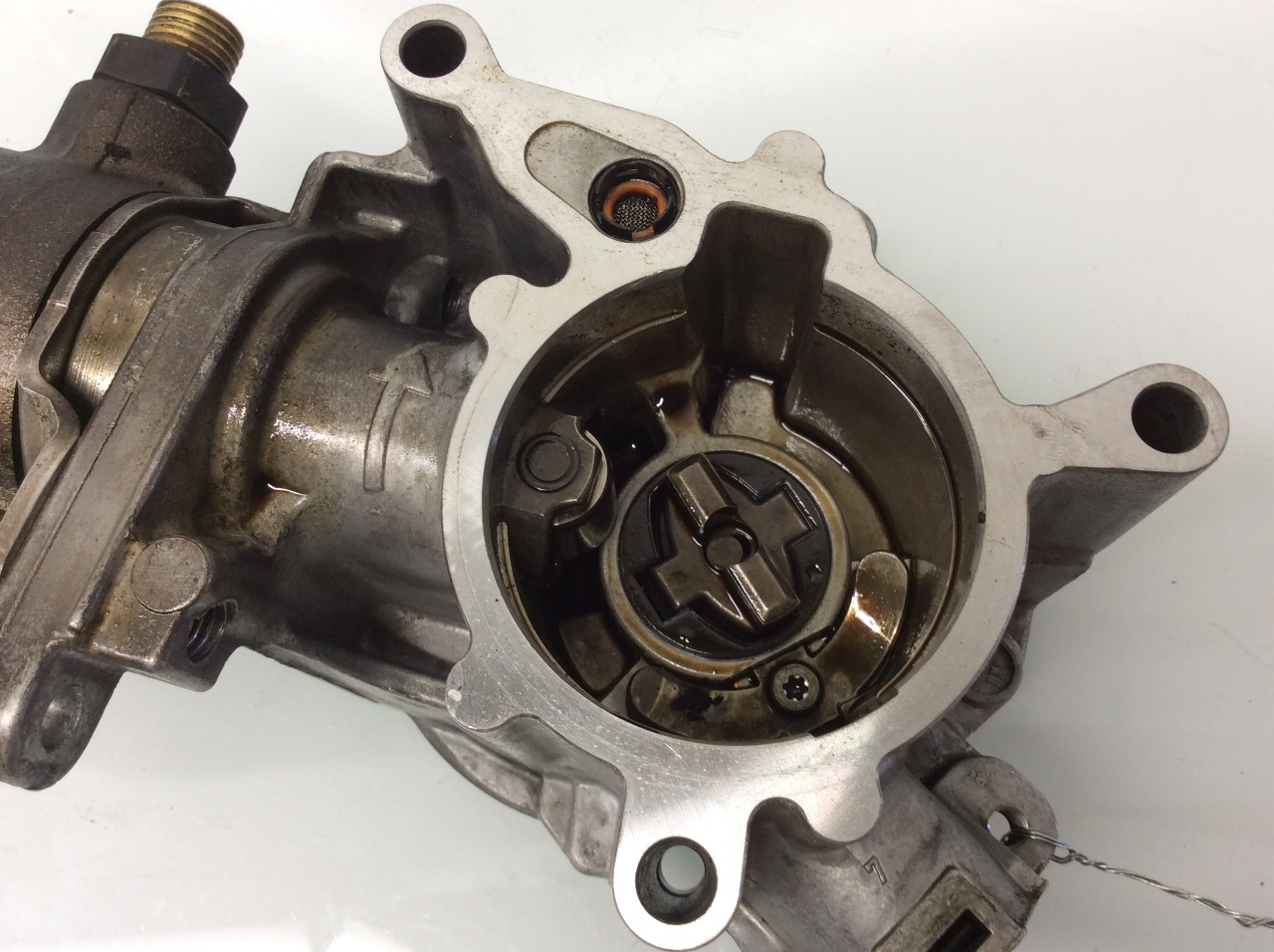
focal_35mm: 32
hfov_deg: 56.9
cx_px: 637
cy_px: 476
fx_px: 1176
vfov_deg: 44.1
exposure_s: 1/30
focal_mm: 3.3
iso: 40
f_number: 2.4
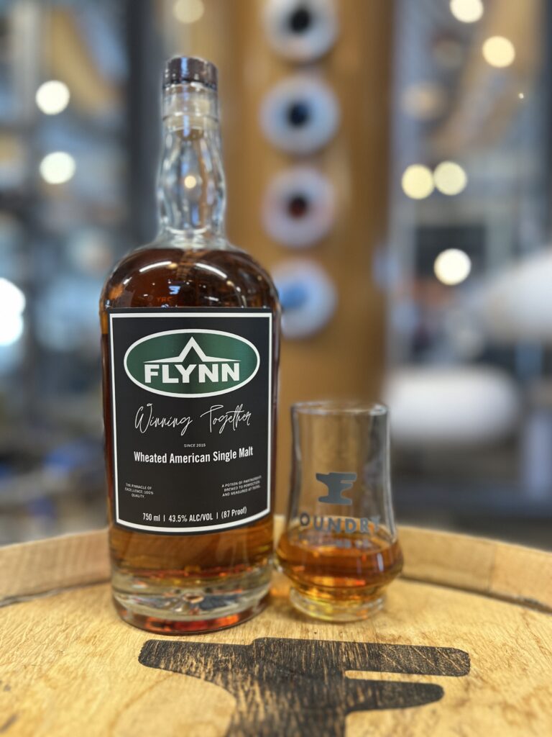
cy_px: 368
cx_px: 276
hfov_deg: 53.1
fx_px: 553
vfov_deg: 67.3
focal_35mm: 26
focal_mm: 5.7
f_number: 1.5
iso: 400
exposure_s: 1/60
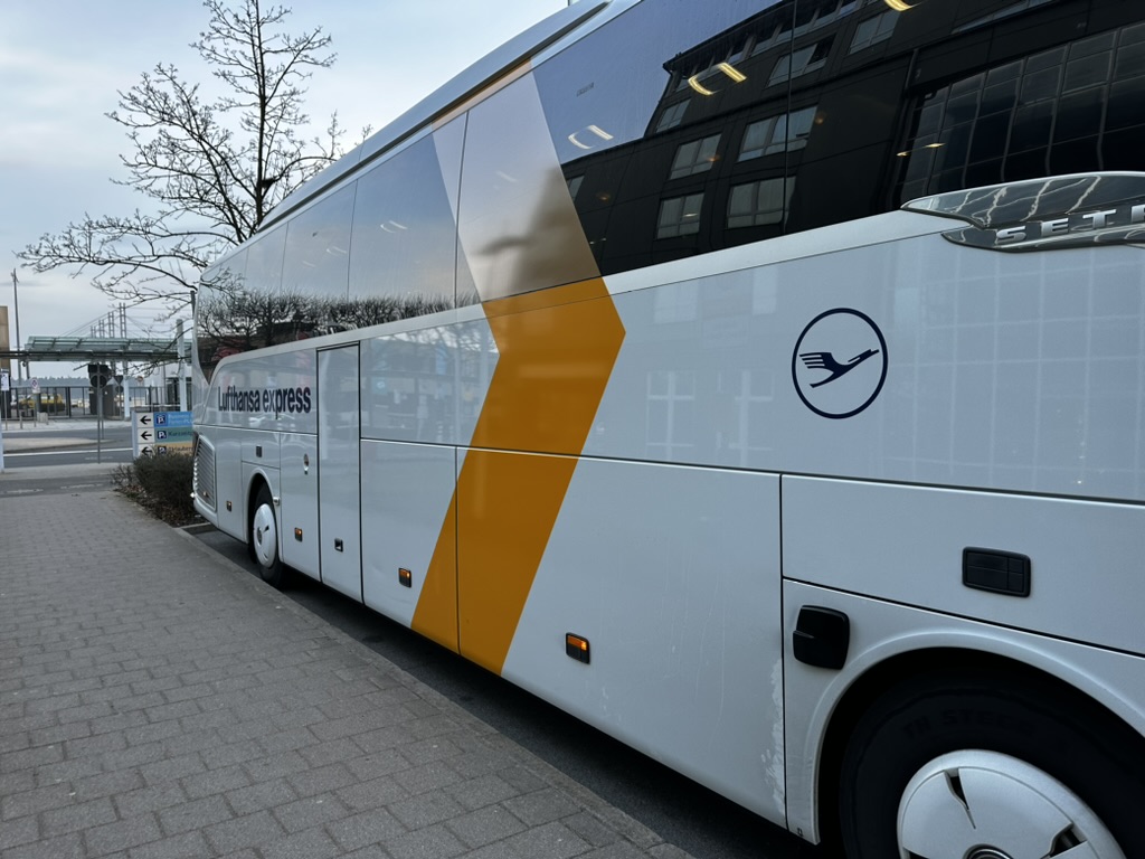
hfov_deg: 71.6
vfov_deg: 56.8
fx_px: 794
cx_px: 572
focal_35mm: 24
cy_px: 430
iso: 64
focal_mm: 6.86
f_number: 1.78
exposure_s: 1/121
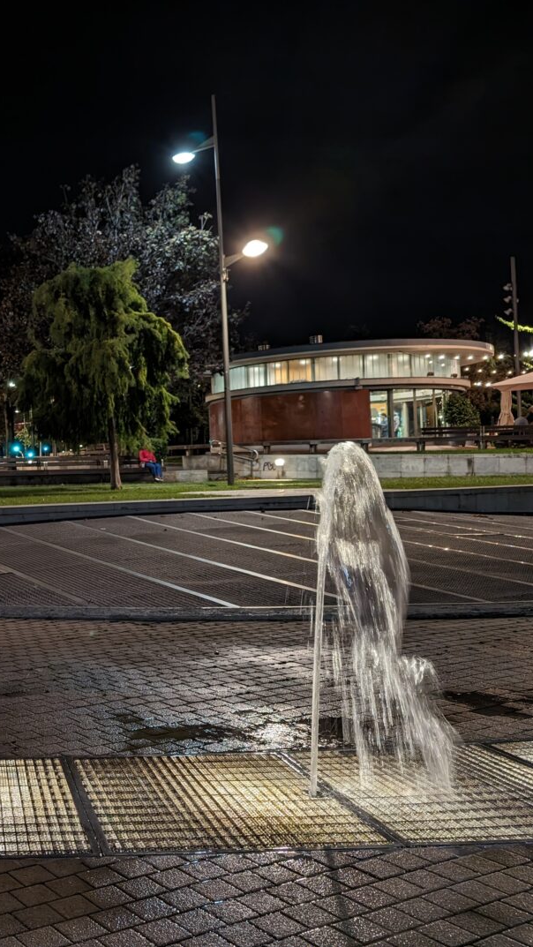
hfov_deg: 30.5
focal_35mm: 35
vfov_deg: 56.6
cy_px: 474
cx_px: -40
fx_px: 879
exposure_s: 1/25
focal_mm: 6.9
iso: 283
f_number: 1.68
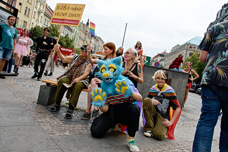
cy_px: 76
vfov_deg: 47.9
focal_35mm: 27
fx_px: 171
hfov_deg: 67.4
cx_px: 114
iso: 400
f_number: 5.6
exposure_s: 1/2500
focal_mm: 18
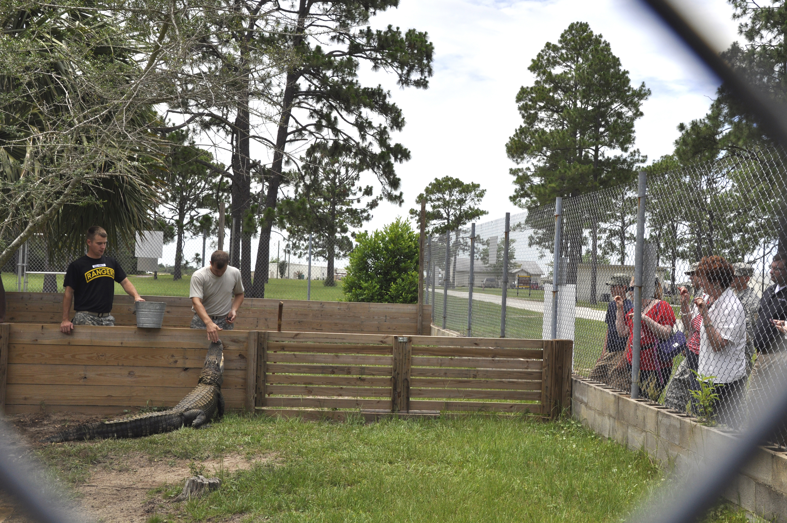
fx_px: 917
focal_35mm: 42
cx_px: 394
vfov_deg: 31.8
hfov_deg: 46.4
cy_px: 262
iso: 320
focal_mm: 28
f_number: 11
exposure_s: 1/500
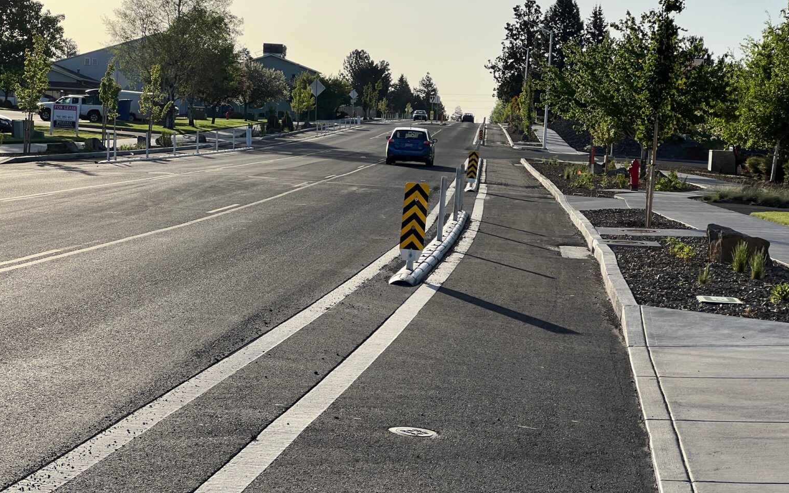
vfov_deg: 15.9
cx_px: 394
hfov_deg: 25.2
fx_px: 1763
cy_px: 222
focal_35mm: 82
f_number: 2.8
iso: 32
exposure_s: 1/1119
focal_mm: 9
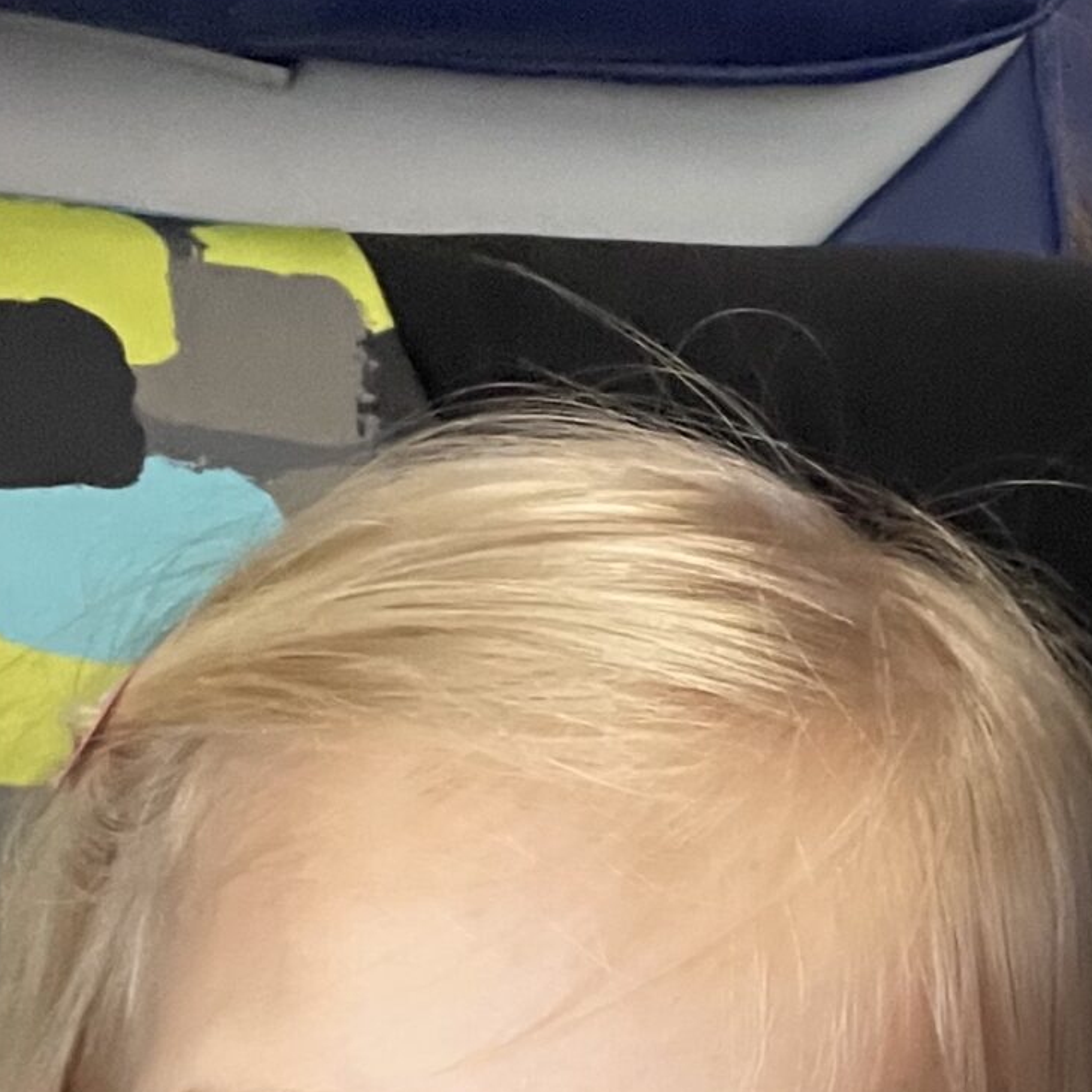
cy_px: 1279
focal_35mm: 93
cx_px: 1423
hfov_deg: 17.5
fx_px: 3319
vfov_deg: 17.8
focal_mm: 2.71
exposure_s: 1/56
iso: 320
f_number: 2.2
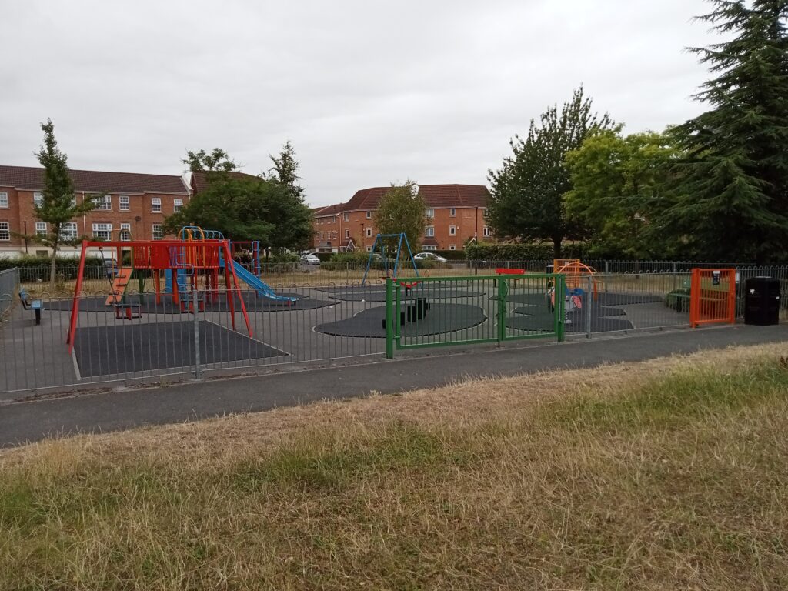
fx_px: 637
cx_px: 394
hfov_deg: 63.4
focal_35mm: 28
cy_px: 296
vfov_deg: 49.7
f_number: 2.2
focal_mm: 3.46
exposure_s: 1/190
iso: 100
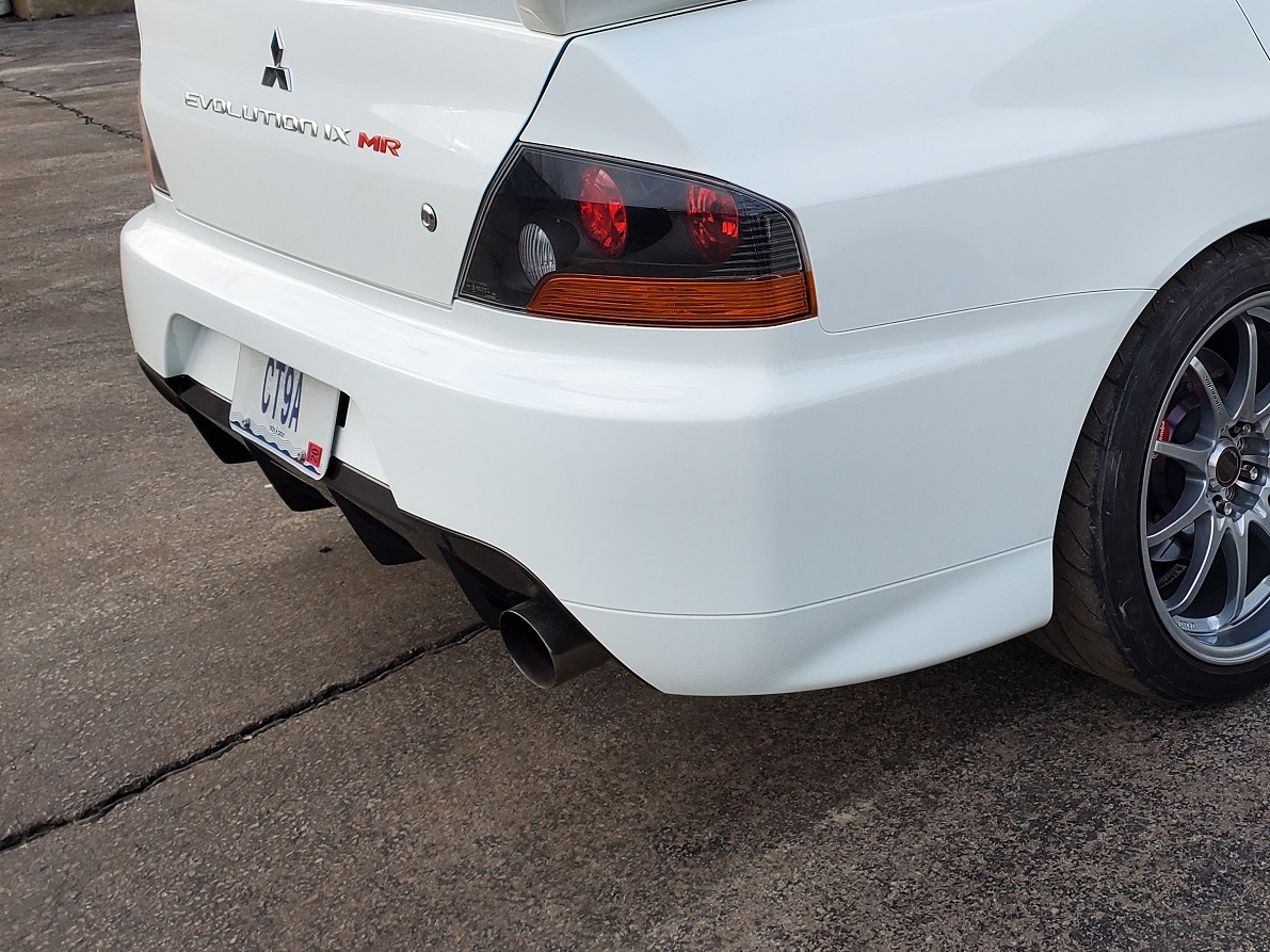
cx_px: 1038
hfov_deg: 40.9
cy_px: 201
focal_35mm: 44
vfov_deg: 32.1
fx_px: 1614
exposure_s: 1/161
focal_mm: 4.3
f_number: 2.4
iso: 50
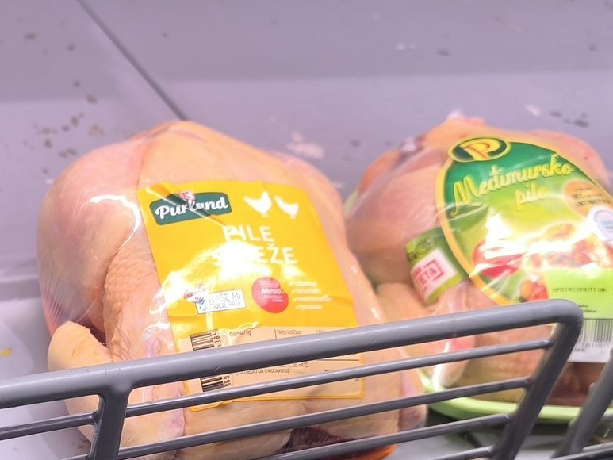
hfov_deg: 33.1
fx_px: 974
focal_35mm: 55
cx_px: 56
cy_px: 438
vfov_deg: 25.5
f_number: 1.65
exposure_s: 1/100
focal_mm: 6.14
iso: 320
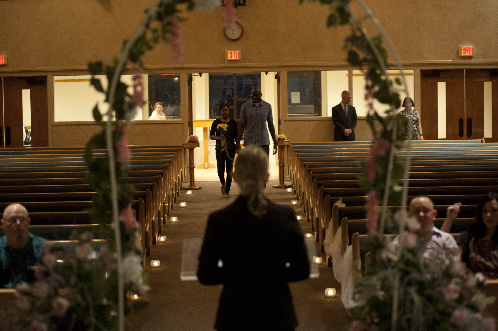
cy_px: 166
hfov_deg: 25.4
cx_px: 249
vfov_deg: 17.0
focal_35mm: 80
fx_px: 1106
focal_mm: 80
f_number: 2.8
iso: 2500
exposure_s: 1/50
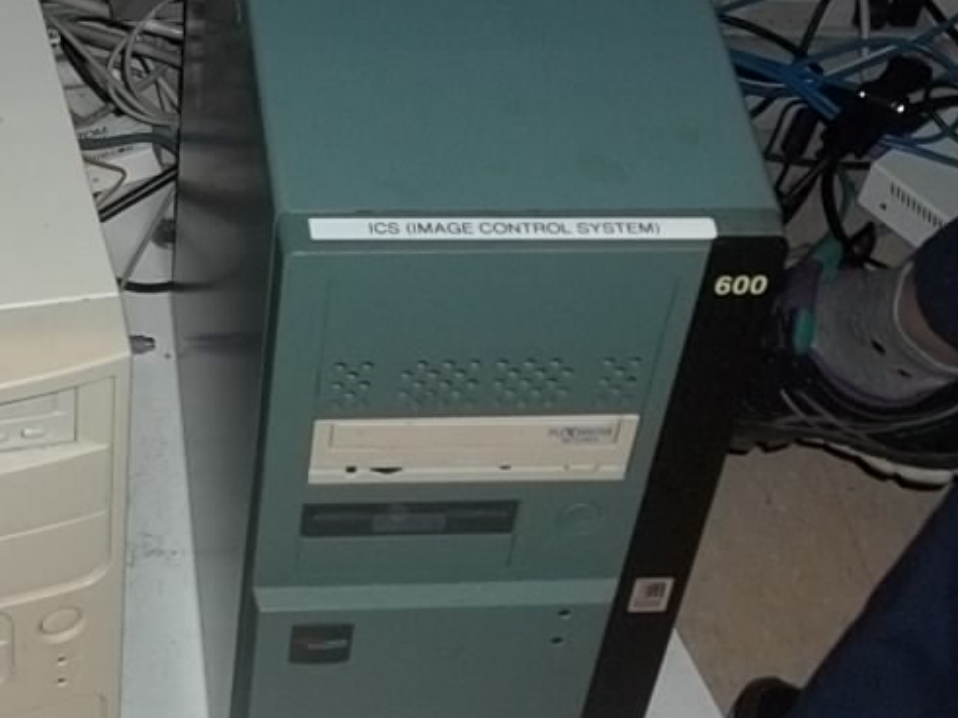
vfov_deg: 16.9
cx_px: 261
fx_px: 2379
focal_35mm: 86
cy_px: 675
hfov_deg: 22.6
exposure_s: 1/30
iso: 160
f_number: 3.3
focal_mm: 5.9
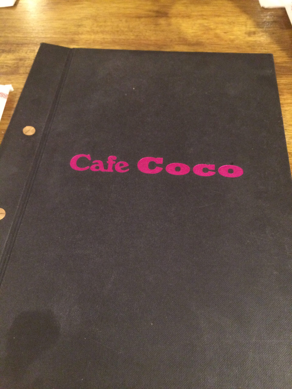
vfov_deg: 61.7
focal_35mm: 29
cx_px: 146
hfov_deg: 48.2
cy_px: 194
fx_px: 326
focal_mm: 4.15
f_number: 2.2
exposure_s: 1/15
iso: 400
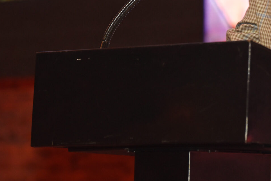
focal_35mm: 333
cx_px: 332
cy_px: -6
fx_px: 2508
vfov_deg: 4.1
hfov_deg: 6.1
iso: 1250
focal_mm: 125
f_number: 4
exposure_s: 1/125
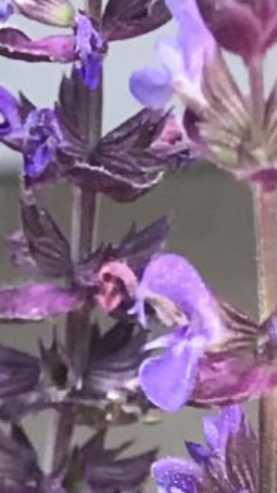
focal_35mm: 236
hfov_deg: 5.1
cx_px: -232
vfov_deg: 7.5
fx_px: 3084
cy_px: 1719
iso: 20
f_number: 1.8
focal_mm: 3.99
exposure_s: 1/242
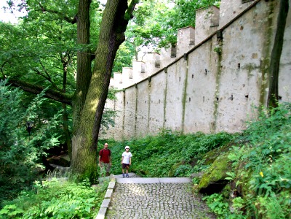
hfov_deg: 51.4
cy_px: 110
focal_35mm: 36
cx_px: 146
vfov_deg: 39.7
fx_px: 303
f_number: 2.7
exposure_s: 1/80
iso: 64
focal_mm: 6
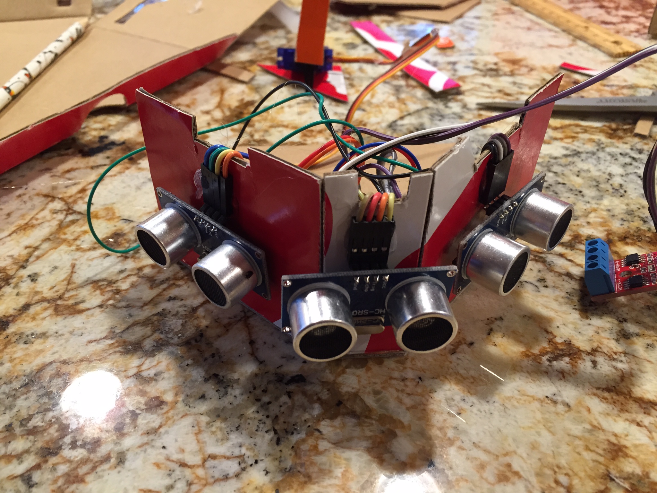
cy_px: 246
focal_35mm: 29
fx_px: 550
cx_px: 328
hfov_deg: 61.7
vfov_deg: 48.2
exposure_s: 1/30
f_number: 2.2
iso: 125
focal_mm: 4.15
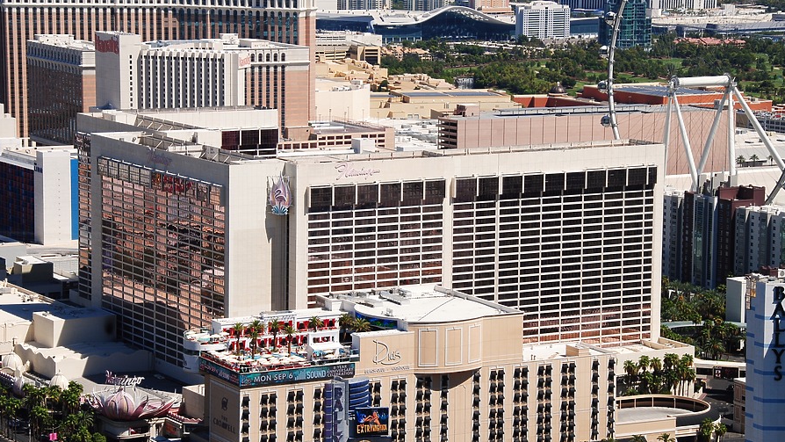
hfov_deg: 19.3
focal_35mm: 111
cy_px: 217
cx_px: 392
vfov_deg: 10.9
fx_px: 2311
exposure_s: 1/320
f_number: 10
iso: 100
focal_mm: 70
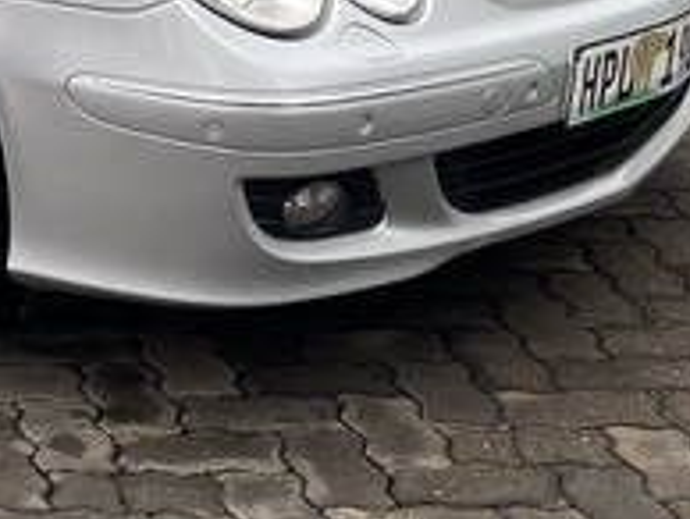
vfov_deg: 10.3
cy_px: -348
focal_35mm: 137
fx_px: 2734
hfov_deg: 13.5
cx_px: -373
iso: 32
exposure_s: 1/403
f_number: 1.6
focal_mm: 5.1
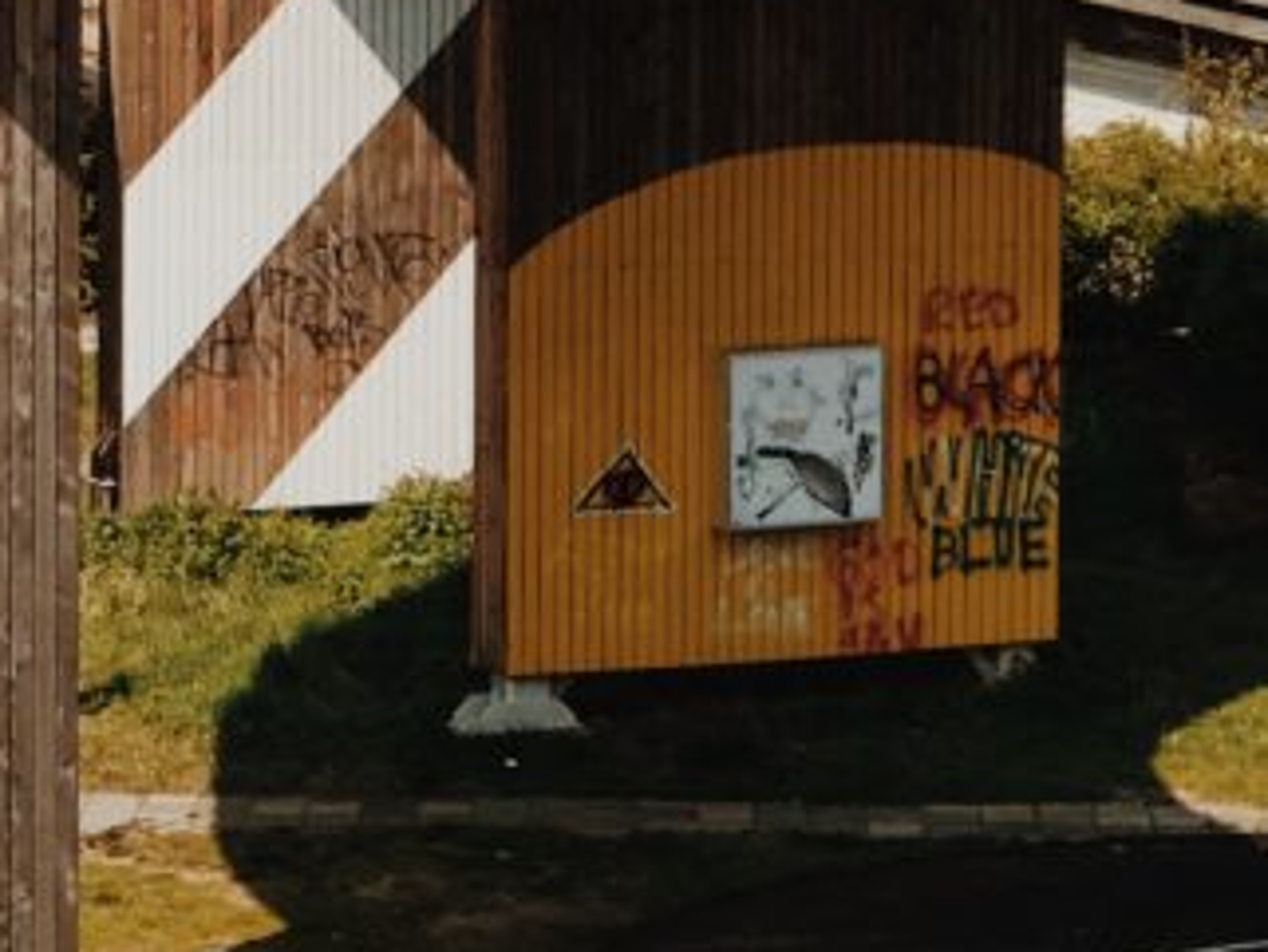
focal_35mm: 208
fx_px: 7622
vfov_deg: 7.1
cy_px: -340
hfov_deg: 9.4
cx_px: -170
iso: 20
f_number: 2.8
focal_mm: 6.6
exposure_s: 1/833
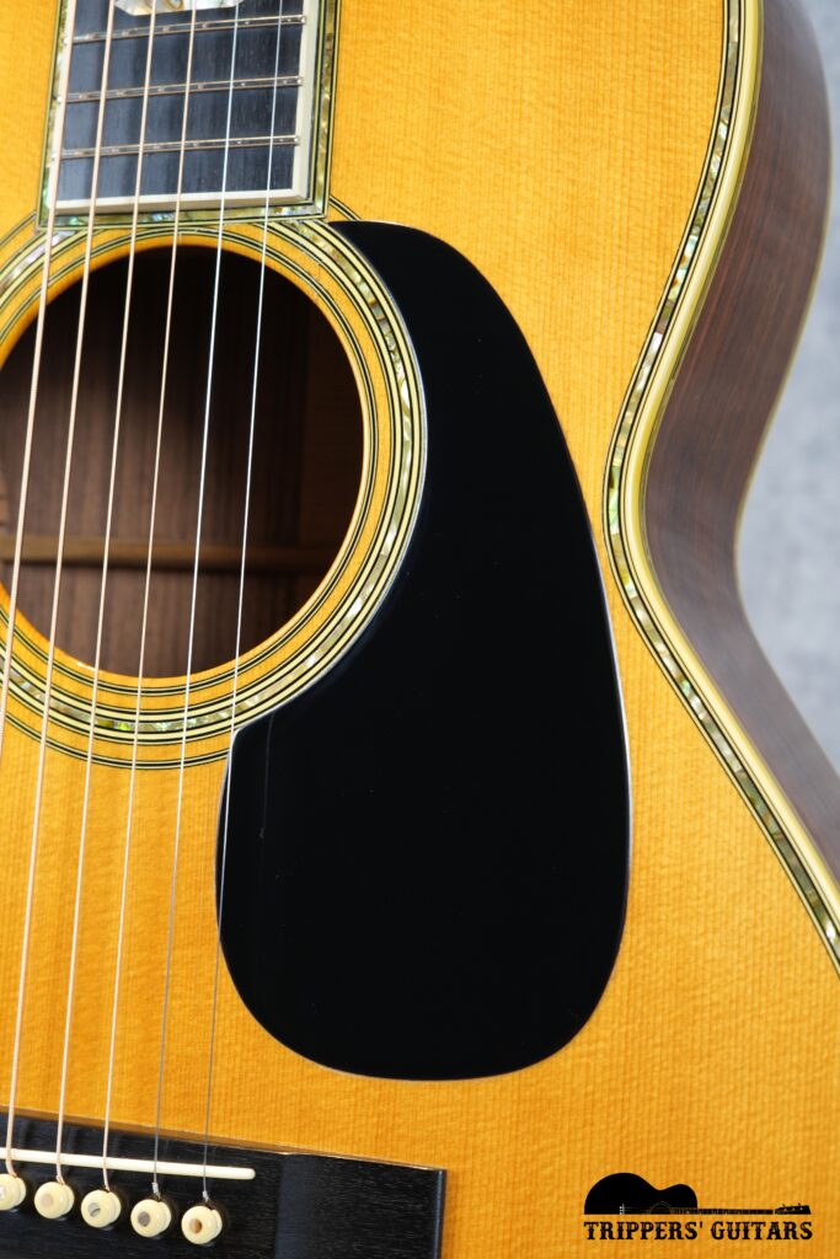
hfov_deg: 27.0
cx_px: 420
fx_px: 1749
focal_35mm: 50
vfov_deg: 39.6
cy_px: 630
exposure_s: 1/15
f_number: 7.1
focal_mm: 50
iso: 1000
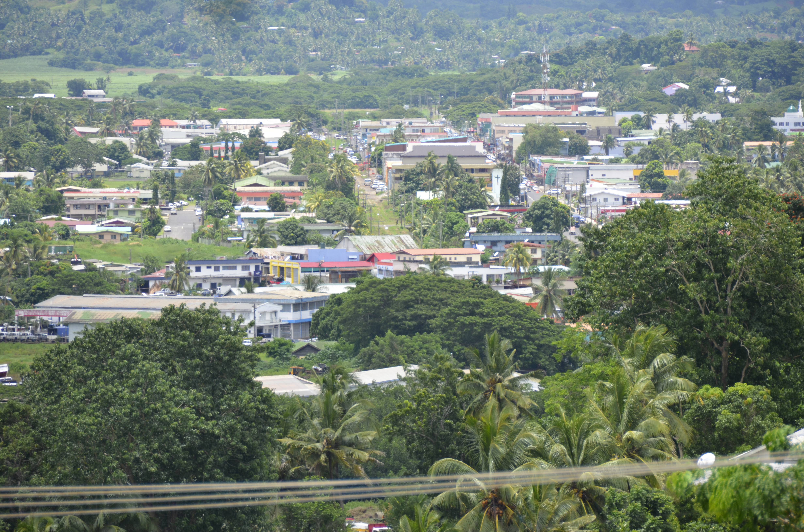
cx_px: 402
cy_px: 266
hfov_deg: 6.9
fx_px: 6686
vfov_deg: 4.6
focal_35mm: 300
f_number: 5.6
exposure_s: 1/500
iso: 200
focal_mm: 200
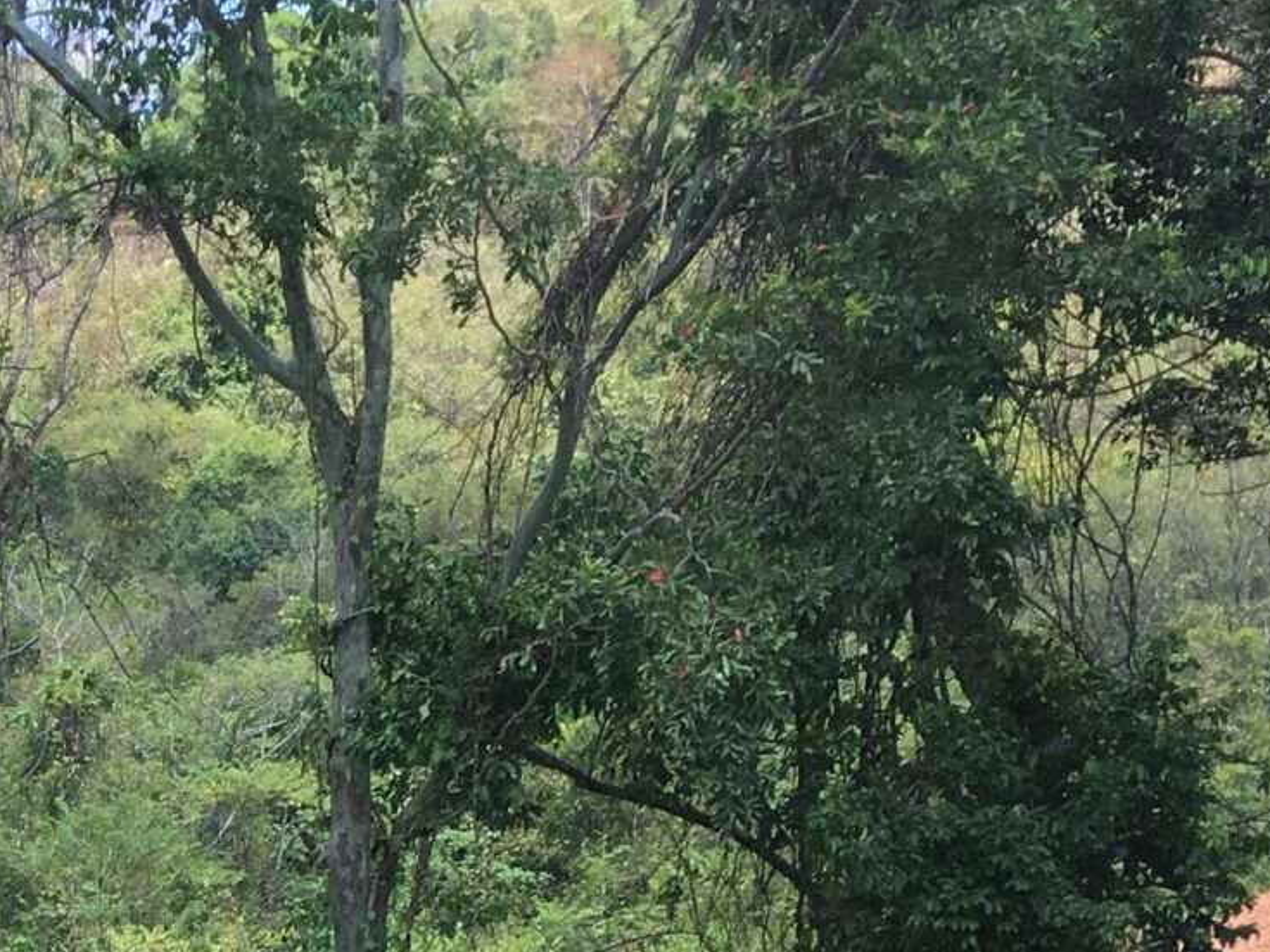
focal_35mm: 101
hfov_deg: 18.6
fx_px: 3705
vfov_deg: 13.7
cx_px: -197
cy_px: 1477
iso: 25
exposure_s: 1/373
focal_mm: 4.15
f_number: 2.2
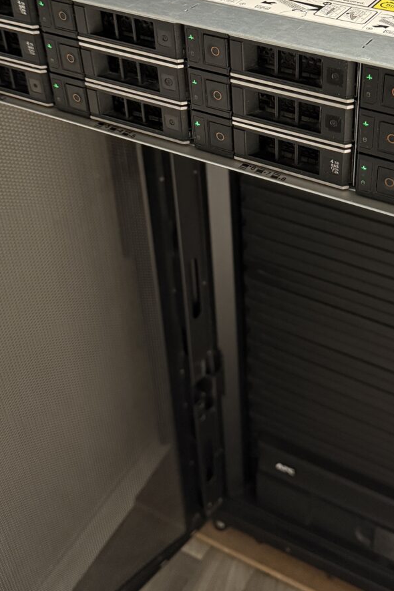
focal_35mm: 44
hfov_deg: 30.0
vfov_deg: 43.5
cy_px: 172
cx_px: 292
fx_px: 722
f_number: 1.78
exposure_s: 1/33
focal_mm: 6.76
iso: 1000
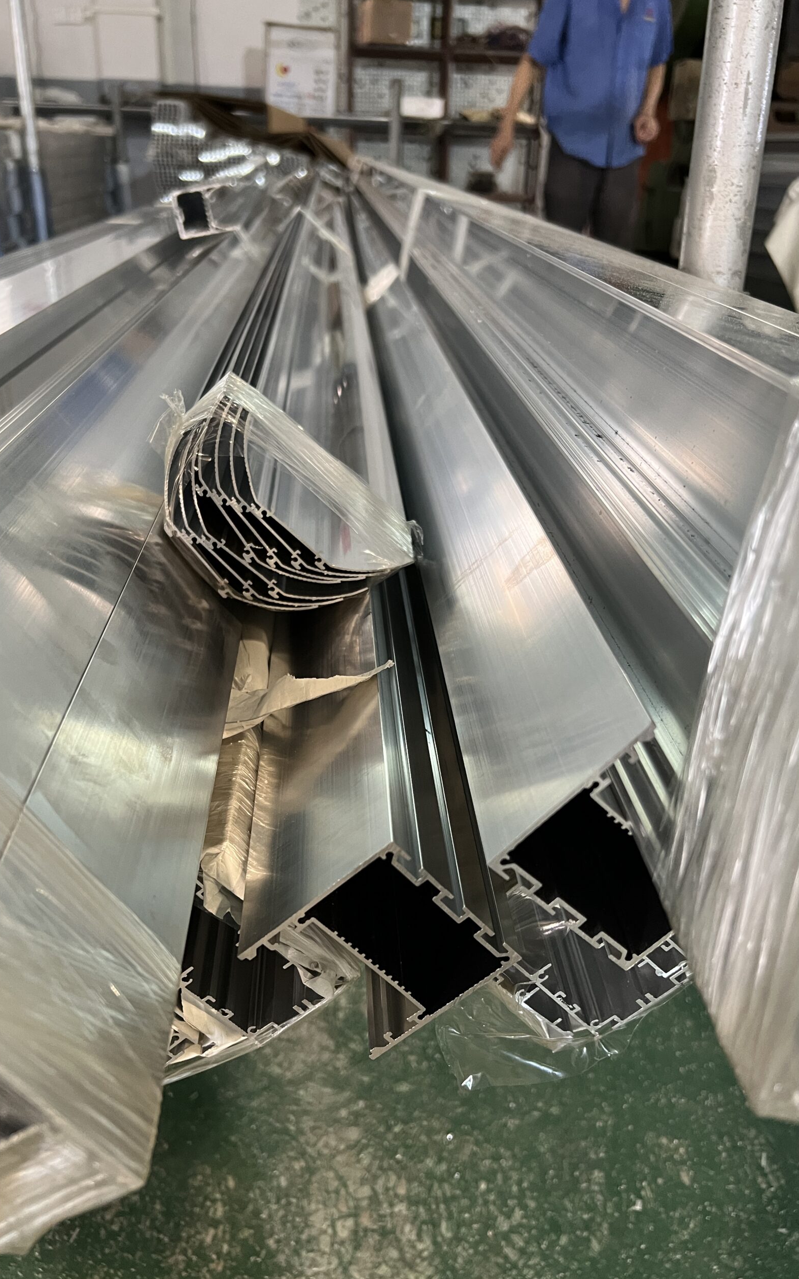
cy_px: 648
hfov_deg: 44.5
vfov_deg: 66.5
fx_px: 976
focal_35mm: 28
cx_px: 423
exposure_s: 1/50
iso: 250
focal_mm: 5.7
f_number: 1.5
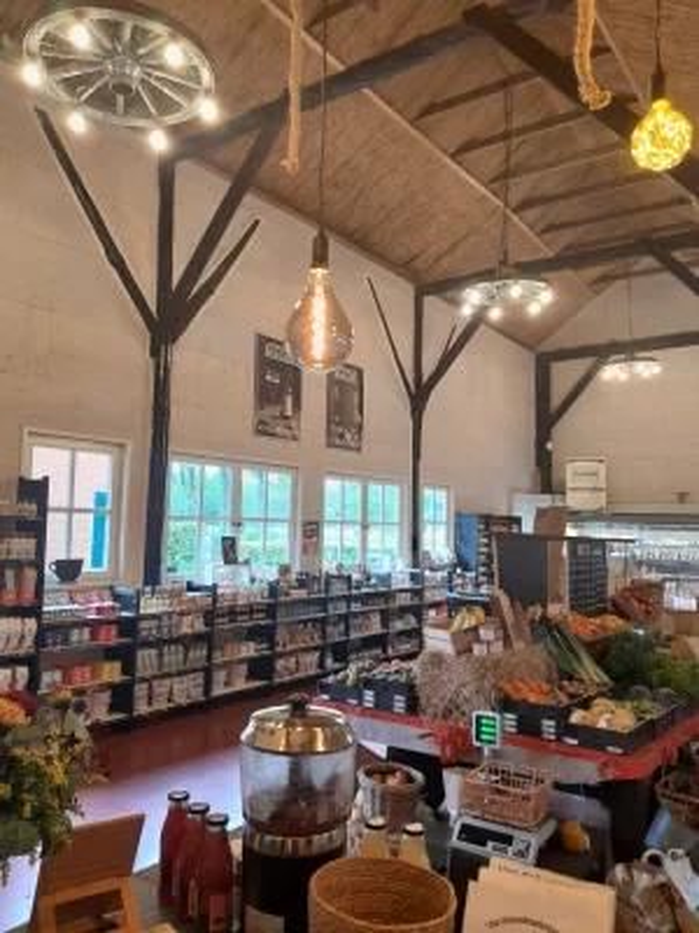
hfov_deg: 53.1
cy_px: 466
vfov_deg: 67.3
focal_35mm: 26
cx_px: 350
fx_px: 700
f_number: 1.8
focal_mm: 4
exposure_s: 1/50
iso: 250
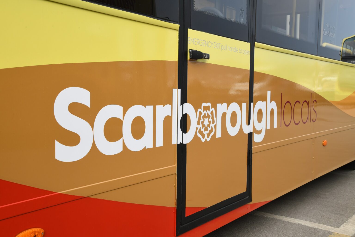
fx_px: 454
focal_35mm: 46
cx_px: 178
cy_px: 118
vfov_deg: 29.2
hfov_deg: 42.7
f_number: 13
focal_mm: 46
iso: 400
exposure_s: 1/160
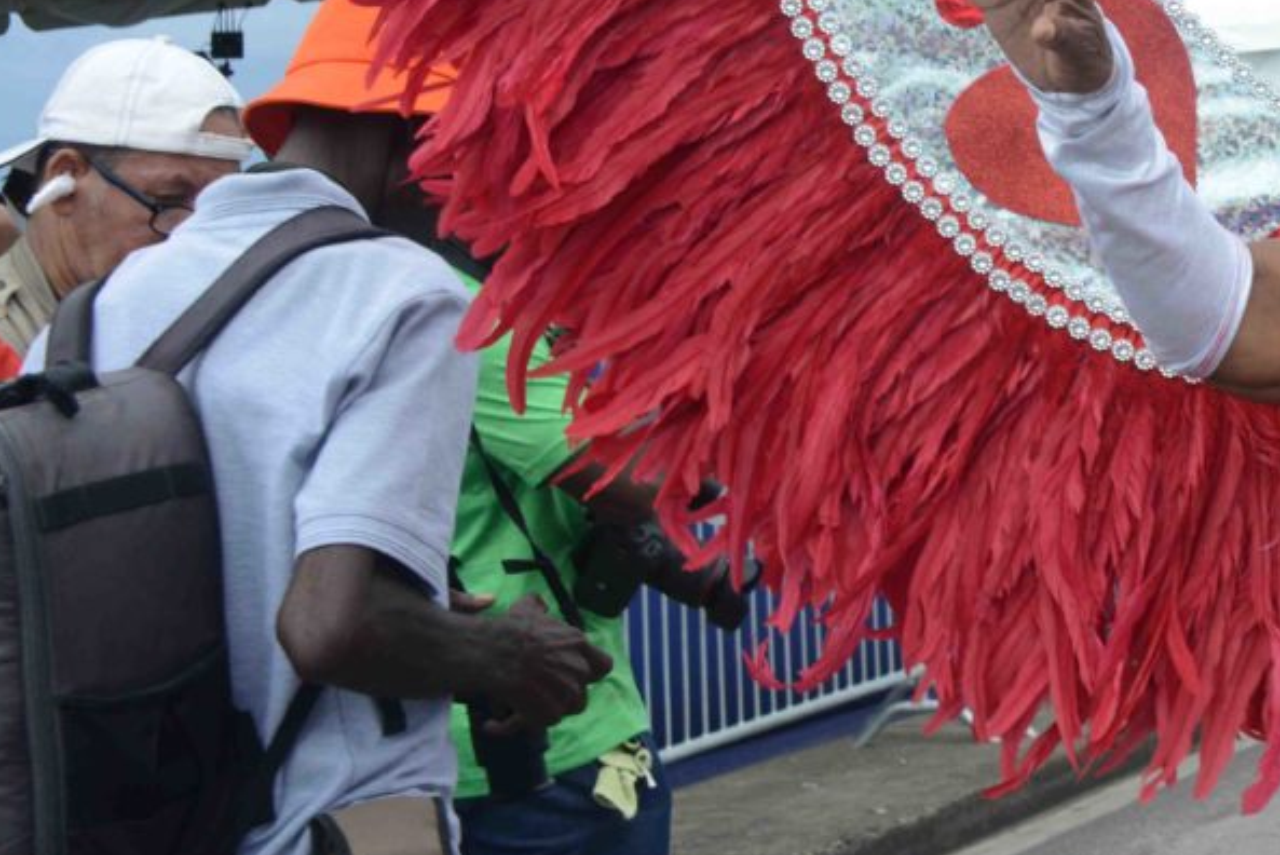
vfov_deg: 15.1
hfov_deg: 21.1
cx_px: 1632
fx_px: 3130
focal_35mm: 88
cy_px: -113
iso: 400
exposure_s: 1/250
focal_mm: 34
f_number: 10
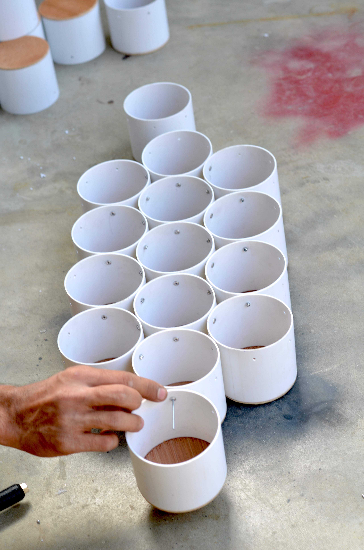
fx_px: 1143
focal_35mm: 75
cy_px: 275
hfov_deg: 18.1
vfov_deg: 27.0
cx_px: 182
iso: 200
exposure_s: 1/125
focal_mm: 50
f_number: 5.6
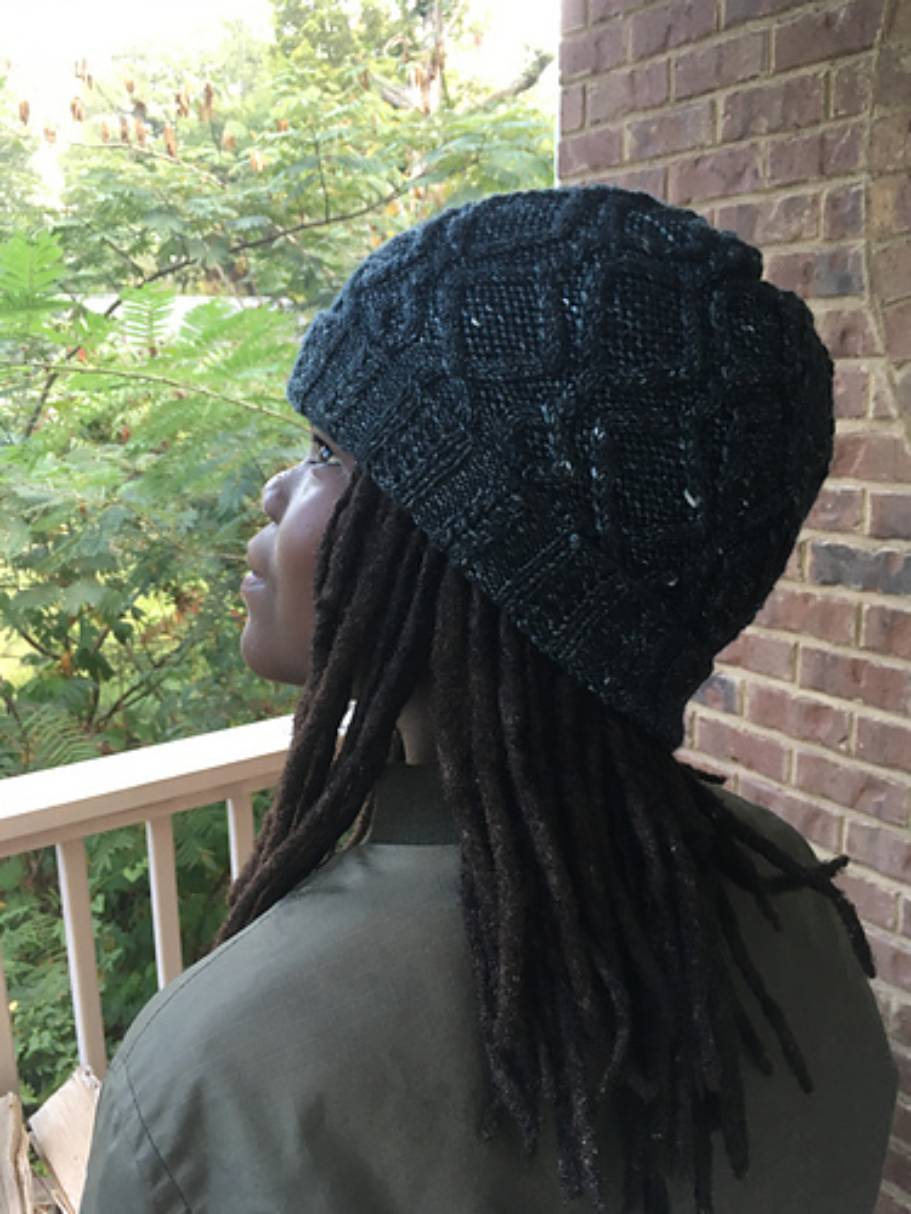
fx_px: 1018
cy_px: 607
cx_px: 456
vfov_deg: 61.7
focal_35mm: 29
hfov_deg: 48.2
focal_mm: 4.15
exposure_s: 1/30
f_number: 2.2
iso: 32
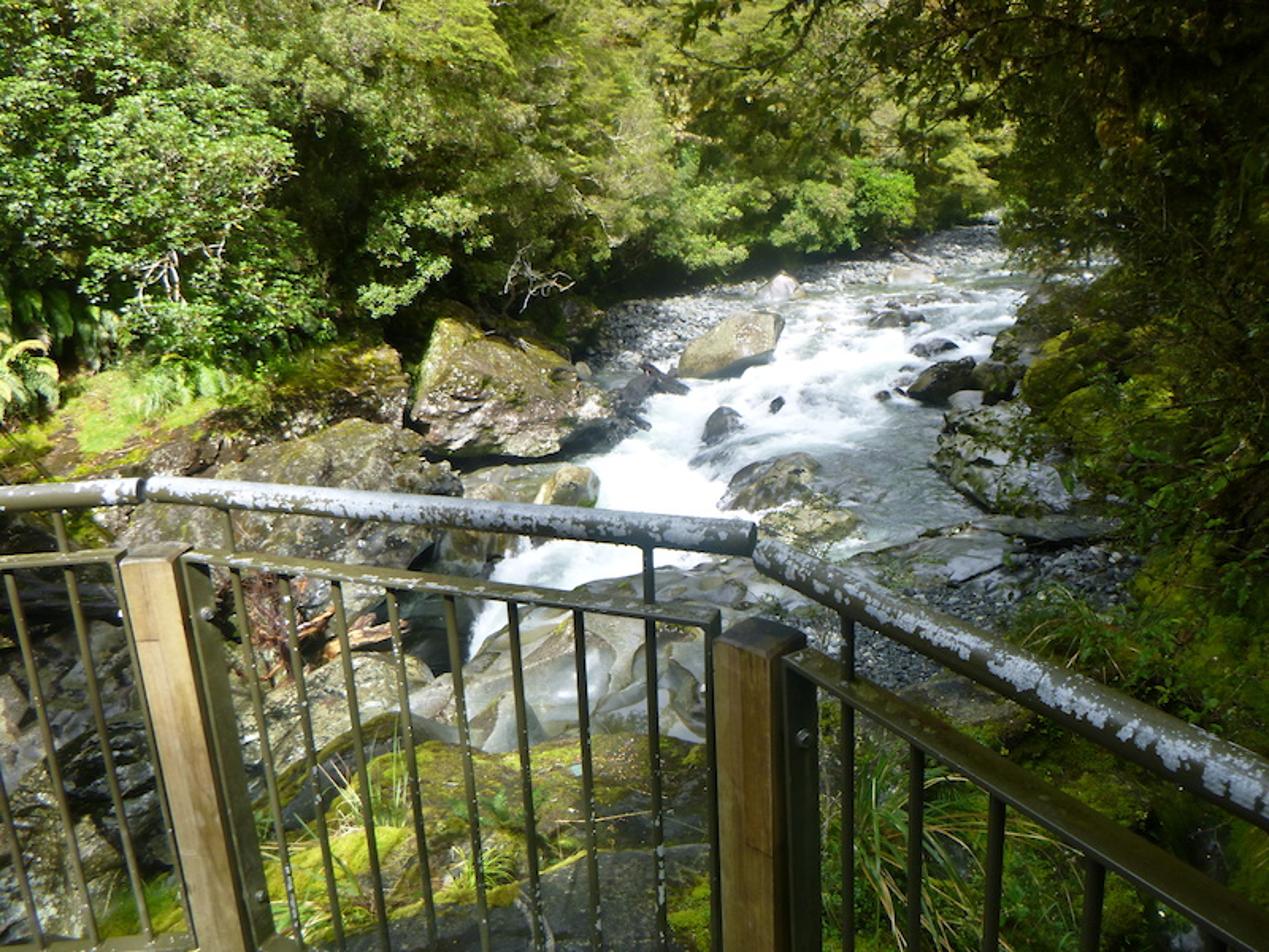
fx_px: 916
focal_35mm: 25
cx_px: 634
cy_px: 476
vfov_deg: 54.9
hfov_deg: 69.4
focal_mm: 4.5
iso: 100
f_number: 3.9
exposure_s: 1/160
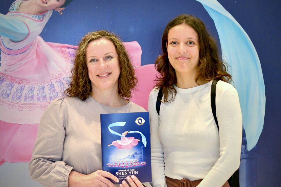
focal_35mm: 50
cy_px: 94
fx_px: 390
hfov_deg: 39.6
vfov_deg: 27.0
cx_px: 140
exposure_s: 1/160
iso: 400
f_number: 2
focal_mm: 50
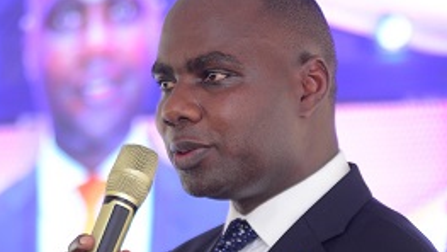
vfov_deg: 2.9
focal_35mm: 419
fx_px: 4967
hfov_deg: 5.2
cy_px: 211
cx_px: 184
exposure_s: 1/200
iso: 640
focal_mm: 170
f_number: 2.8
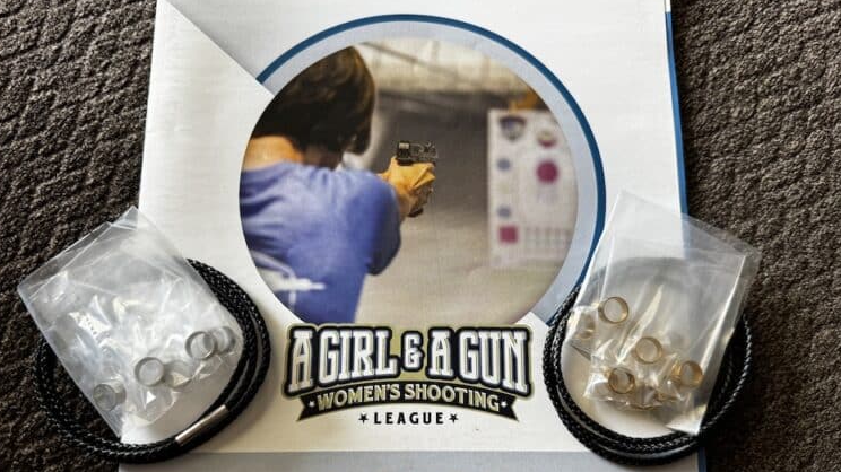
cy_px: 303
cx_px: 418
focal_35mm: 27
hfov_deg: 69.9
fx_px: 602
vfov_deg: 42.4
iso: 160
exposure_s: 1/60
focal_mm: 6.76
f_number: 1.78
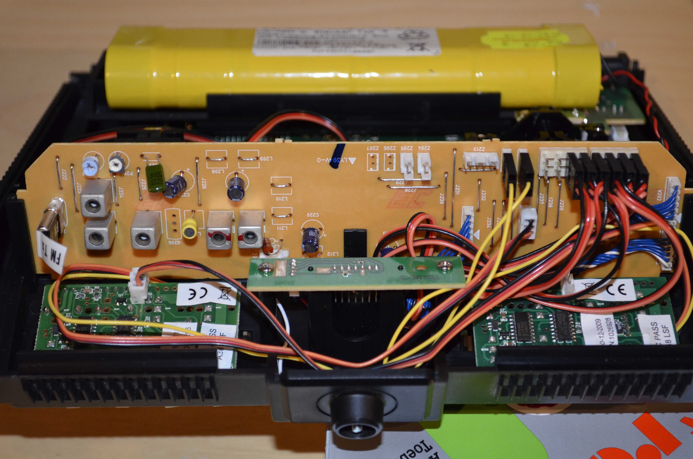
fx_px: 1268
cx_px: 346
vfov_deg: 20.5
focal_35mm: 66
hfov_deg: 30.6
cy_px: 230
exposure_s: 1/60
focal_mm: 44
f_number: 5.3
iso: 1600
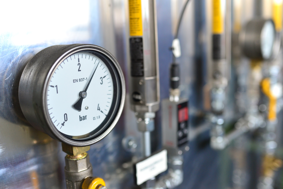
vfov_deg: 37.9
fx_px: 275
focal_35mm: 35
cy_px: 94
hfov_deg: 54.4
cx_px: 142
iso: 1600
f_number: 2.8
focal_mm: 35
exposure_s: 1/400
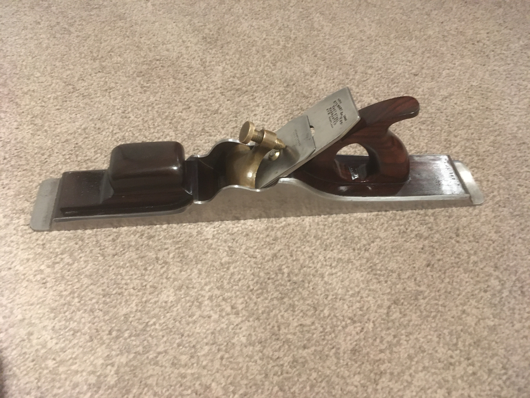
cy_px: 199
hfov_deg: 61.7
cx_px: 265
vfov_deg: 48.2
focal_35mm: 29
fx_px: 444
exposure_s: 1/17
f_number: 2.2
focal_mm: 4.15
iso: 500
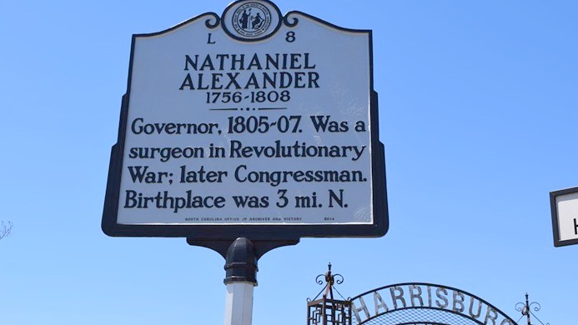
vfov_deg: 22.2
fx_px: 828
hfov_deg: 38.5
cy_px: 140
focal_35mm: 54
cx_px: 290
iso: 200
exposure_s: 1/500
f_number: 10
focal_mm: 34
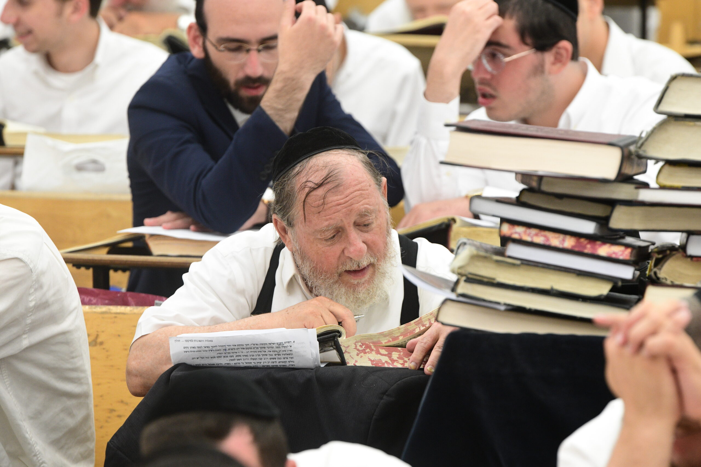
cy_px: 234
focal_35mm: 240
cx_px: 350
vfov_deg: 5.7
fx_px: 4672
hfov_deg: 8.6
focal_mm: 200
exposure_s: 1/400
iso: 2000
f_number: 5.6
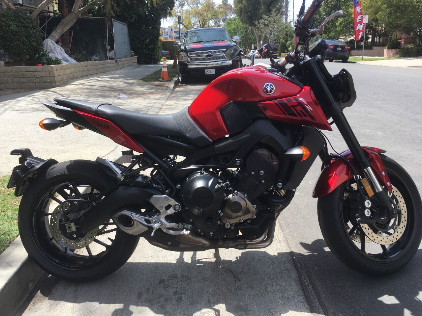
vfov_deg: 48.2
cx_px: 211
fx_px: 354
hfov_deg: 61.7
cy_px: 158
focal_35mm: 29
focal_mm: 4.15
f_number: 2.2
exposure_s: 1/785
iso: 25
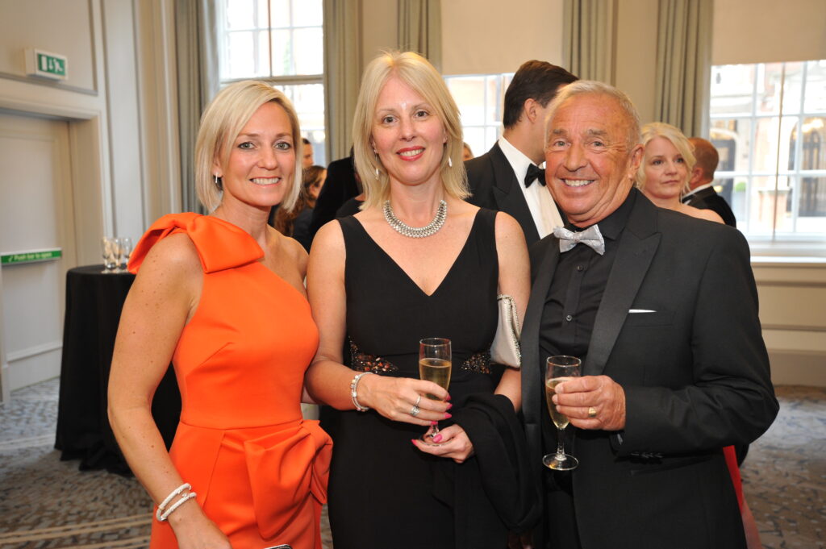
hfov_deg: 54.5
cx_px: 413
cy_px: 274
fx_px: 802
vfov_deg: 37.8
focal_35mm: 35
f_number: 5.6
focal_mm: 35
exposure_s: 1/30
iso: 1600
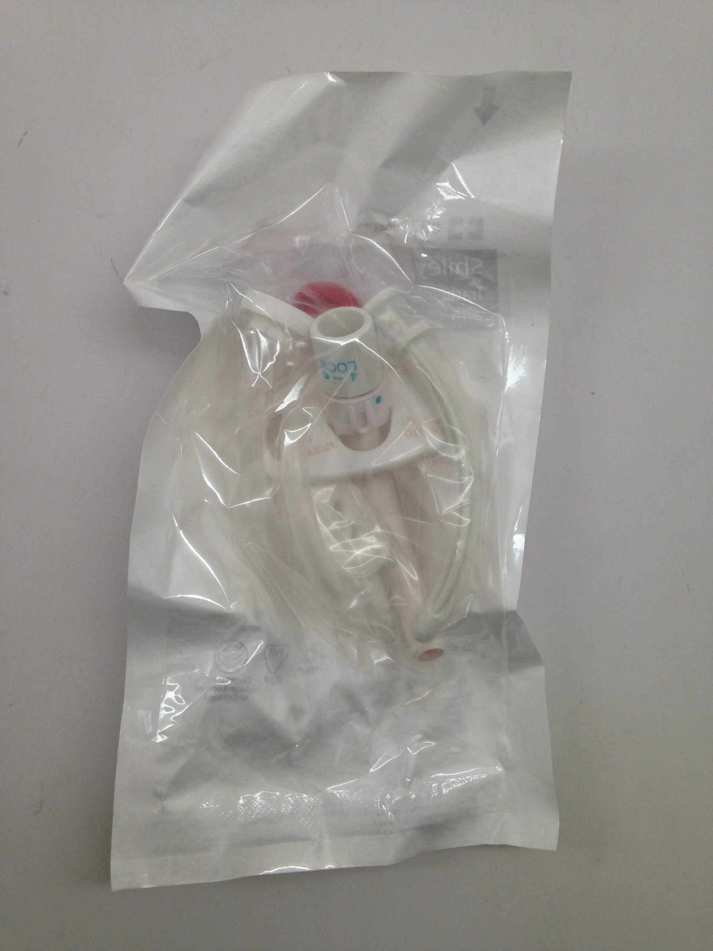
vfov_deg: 55.4
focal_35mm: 33
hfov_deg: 42.9
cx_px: 356
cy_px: 476
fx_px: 906
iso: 50
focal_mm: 4.12
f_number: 2.4
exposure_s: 1/120
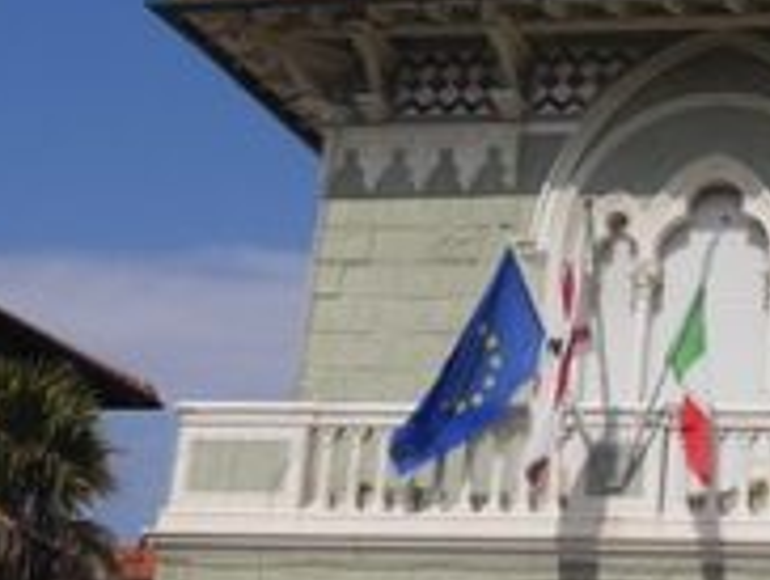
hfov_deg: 18.8
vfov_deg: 14.6
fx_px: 2250
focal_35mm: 101
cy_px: 150
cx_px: 821
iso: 200
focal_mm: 12
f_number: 5.6
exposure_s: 1/640
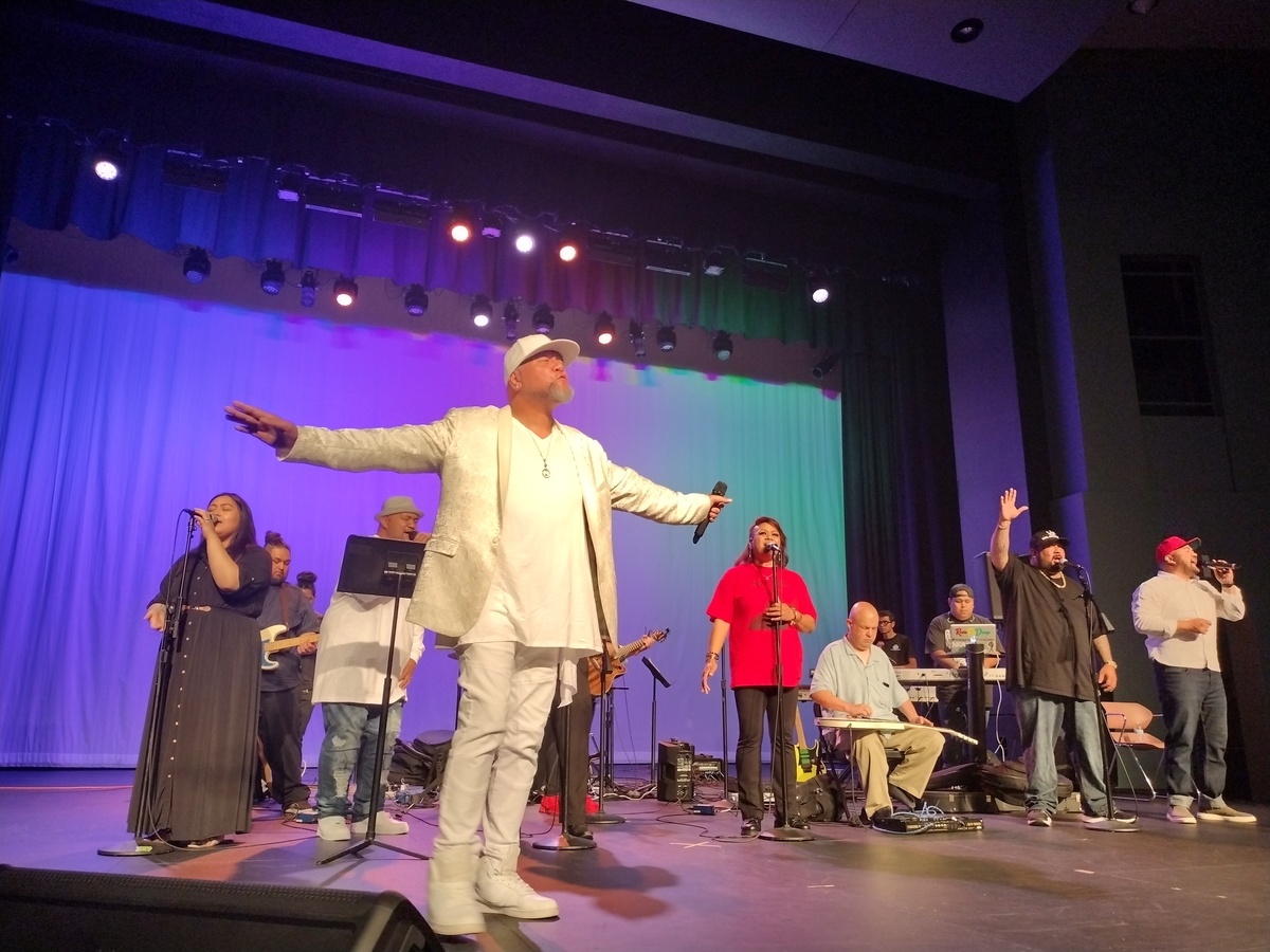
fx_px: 991
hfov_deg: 65.3
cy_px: 476
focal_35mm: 27
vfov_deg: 51.4
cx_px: 635
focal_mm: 4.71
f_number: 1.7
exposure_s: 1/40
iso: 258
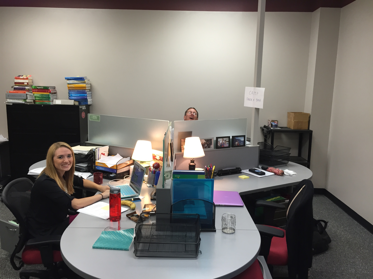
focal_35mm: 29
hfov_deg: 61.7
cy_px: 140
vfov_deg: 48.2
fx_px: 312
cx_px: 186
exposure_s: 1/30
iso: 80
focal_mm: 4.15
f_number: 2.2
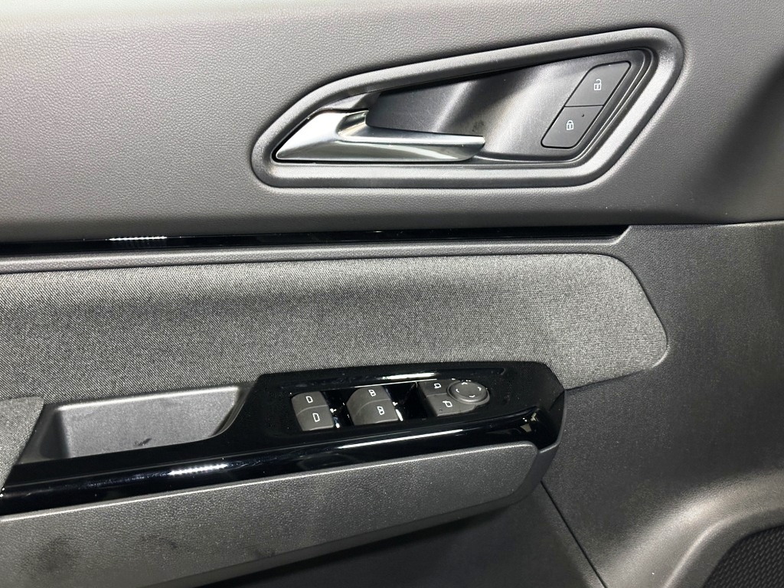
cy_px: 294
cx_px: 392
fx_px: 1087
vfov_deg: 30.3
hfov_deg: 39.7
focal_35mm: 48
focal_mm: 6.86
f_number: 1.78
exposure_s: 1/30
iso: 640
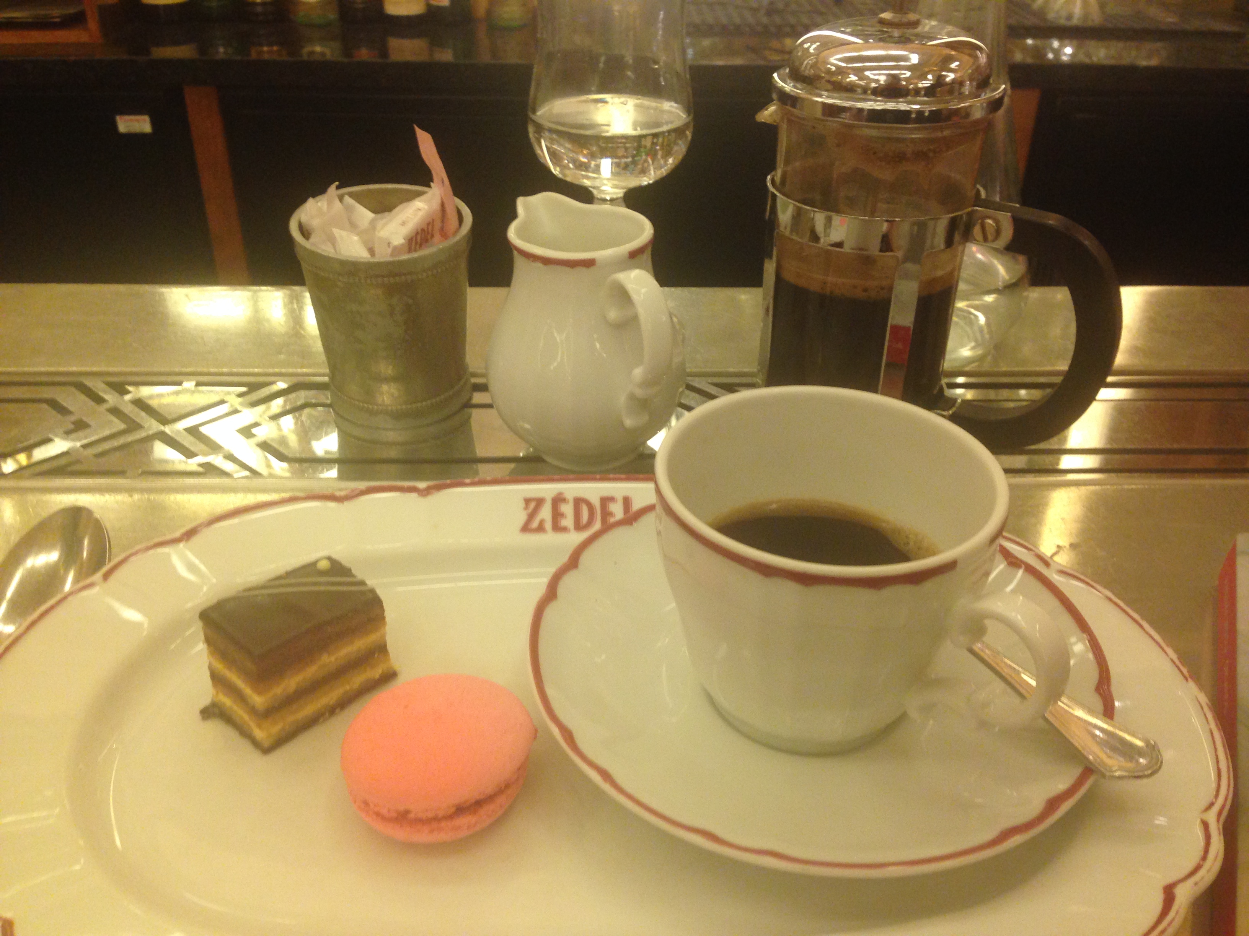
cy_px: 468
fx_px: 1191
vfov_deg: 42.9
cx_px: 624
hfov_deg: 55.4
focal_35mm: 33
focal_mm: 4.12
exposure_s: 1/20
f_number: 2.4
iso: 160
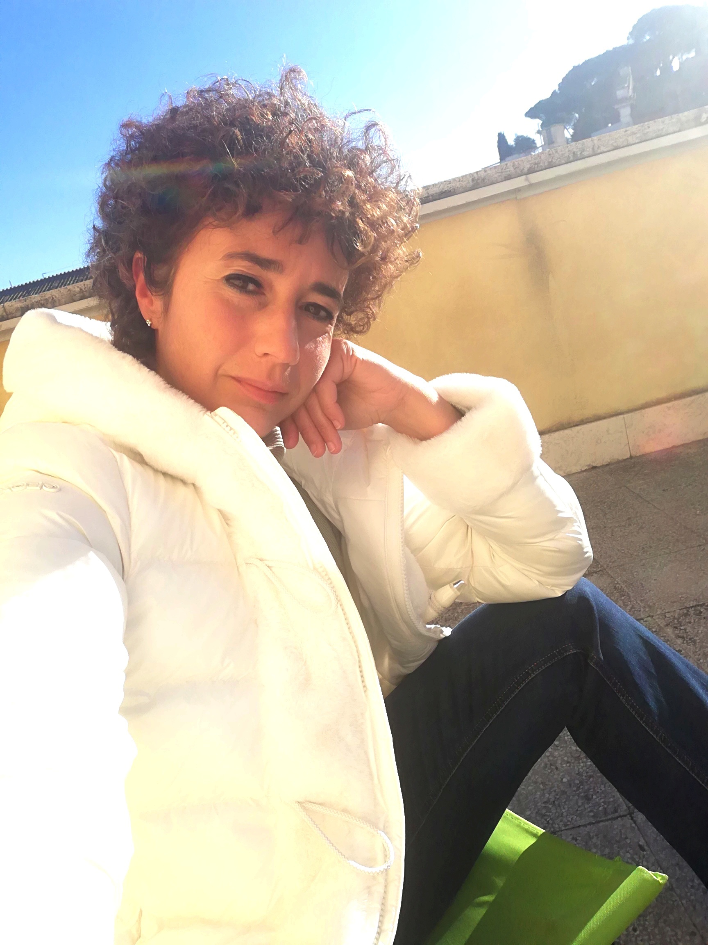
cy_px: 472
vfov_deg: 65.3
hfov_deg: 51.4
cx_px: 354
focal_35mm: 27
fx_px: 736
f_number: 2
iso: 50
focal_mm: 3.6
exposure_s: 1/2165
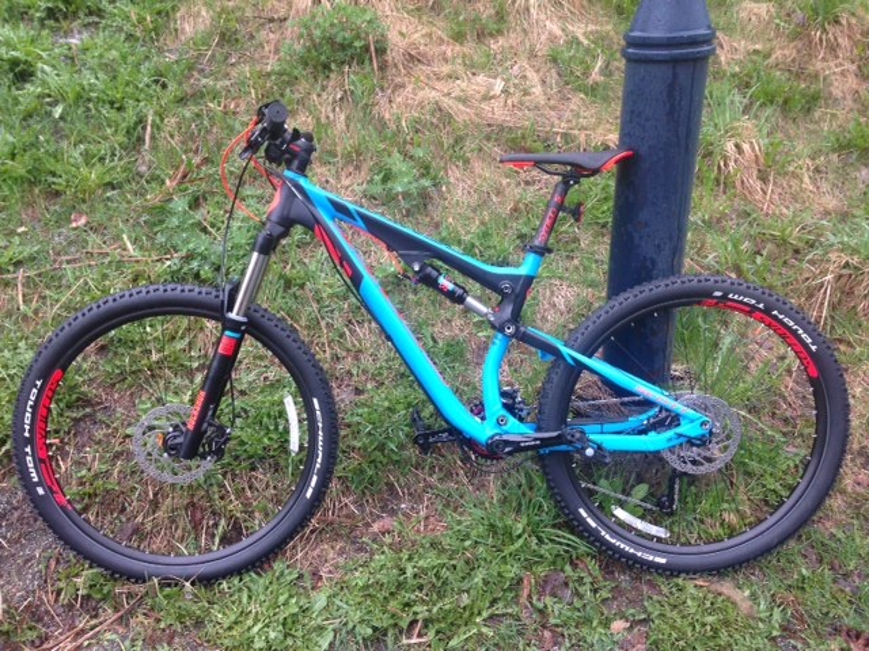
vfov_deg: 42.9
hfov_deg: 55.4
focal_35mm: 33
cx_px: 434
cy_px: 326
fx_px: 828
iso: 80
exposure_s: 1/120
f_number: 2.4
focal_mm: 4.12
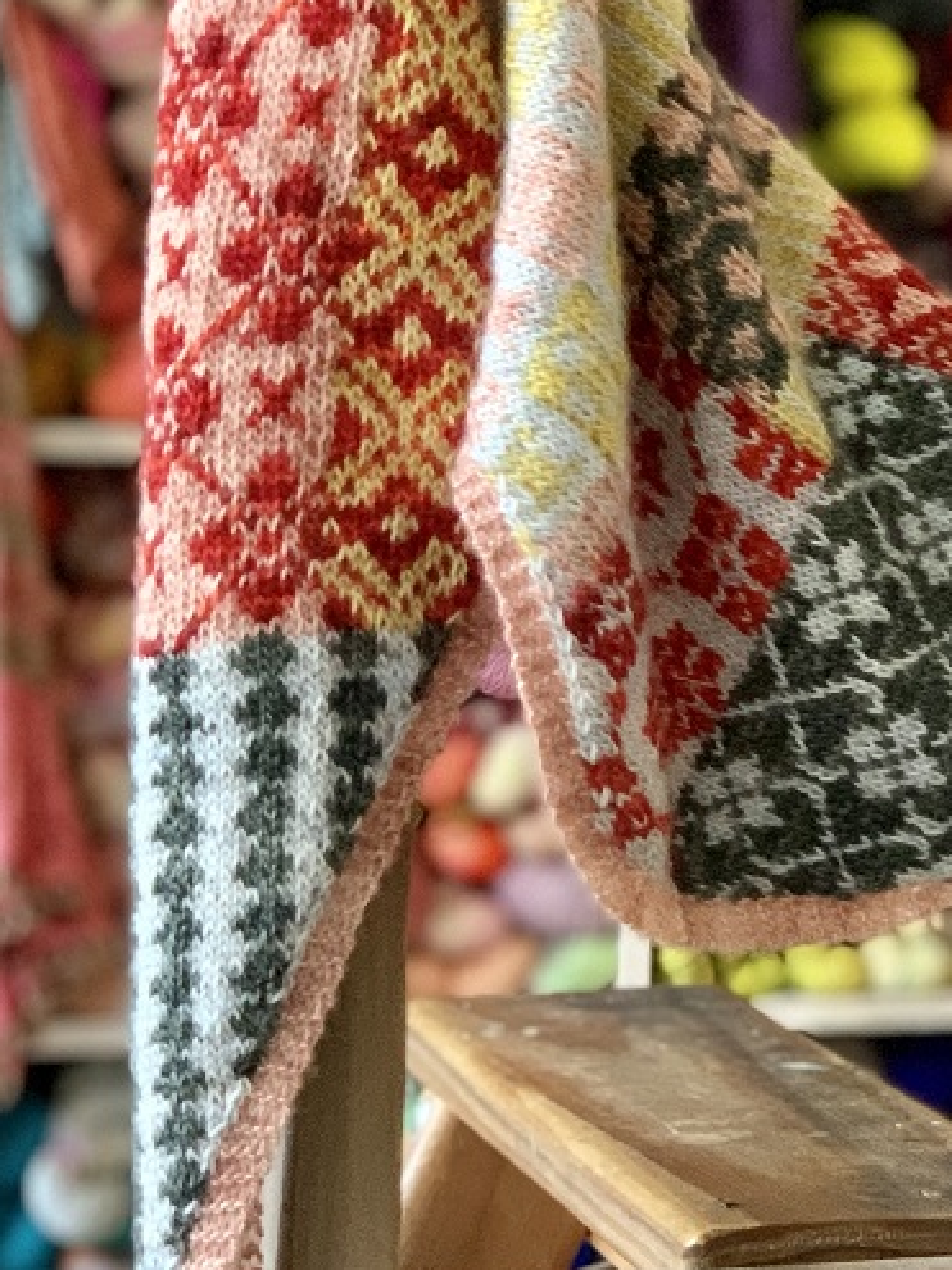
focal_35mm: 105
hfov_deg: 14.0
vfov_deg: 18.7
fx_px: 3852
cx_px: 771
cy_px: 647
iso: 500
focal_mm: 6
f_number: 2.4
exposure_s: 1/25
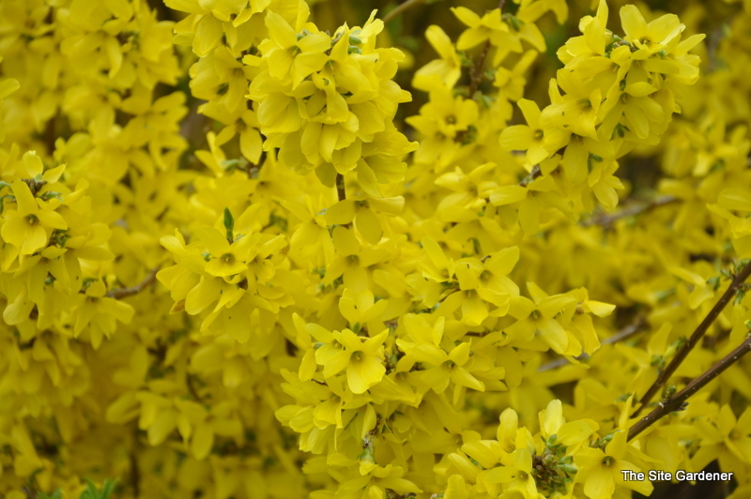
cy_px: 250
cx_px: 376
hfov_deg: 13.1
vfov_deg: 8.7
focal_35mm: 158
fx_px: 3283
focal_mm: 105
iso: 200
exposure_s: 1/125
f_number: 5.6
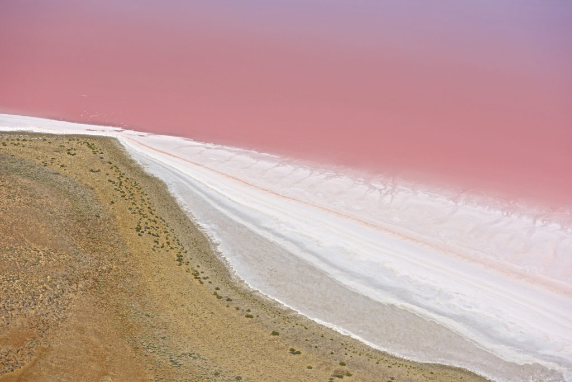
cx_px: 286
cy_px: 191
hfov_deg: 28.8
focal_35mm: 70
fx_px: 1112
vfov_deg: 19.5
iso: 100
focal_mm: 70
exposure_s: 1/1000
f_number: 7.1
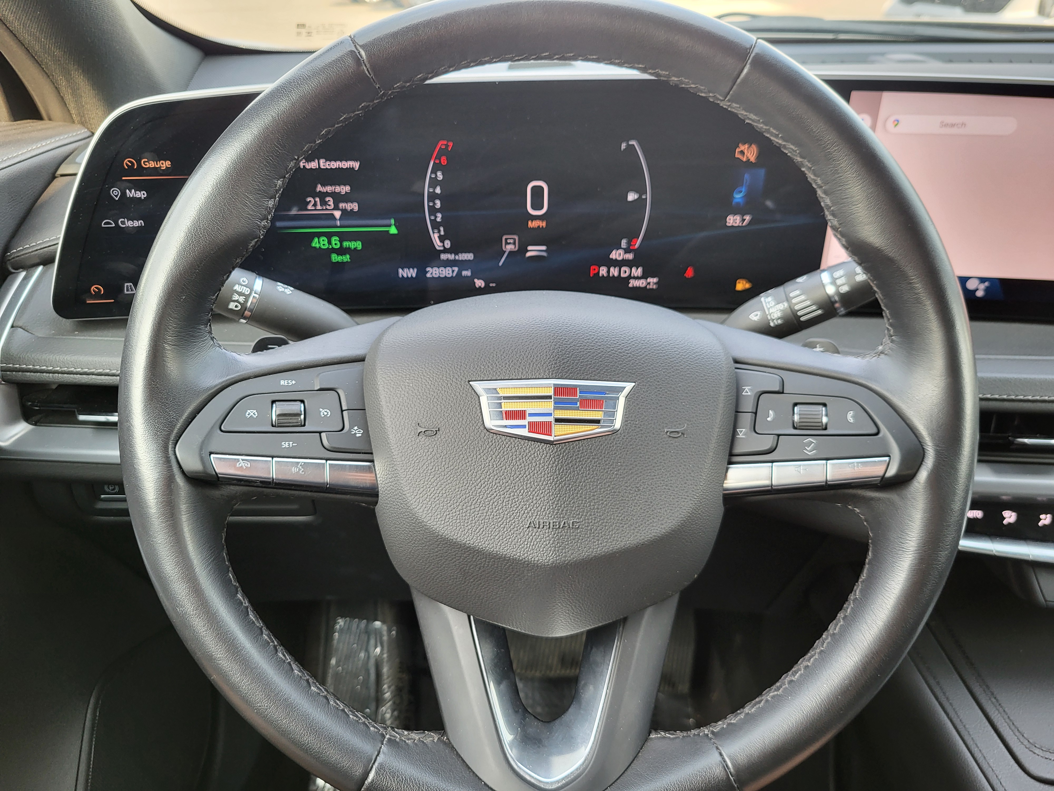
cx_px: 527
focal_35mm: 26
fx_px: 792
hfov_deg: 67.3
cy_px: 396
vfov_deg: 53.1
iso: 80
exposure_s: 1/120
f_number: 1.8
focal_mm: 5.4
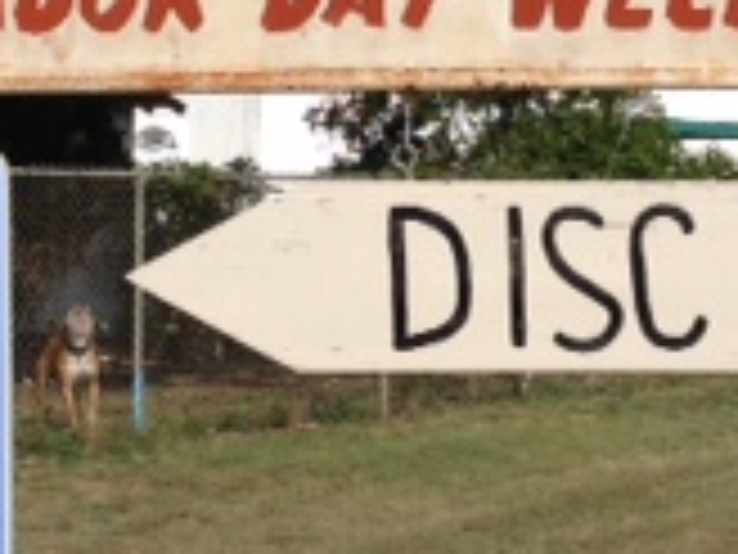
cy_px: 297
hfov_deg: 15.3
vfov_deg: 11.5
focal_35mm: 129
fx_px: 2750
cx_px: 468
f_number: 2.4
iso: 50
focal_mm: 4.12
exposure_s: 1/3195
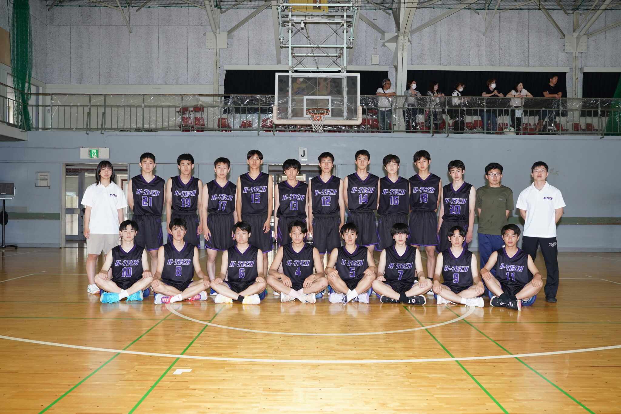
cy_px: 207
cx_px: 310
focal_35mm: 28
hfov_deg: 65.5
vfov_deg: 46.4
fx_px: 483
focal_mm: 28
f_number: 6.3
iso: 400
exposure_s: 1/100
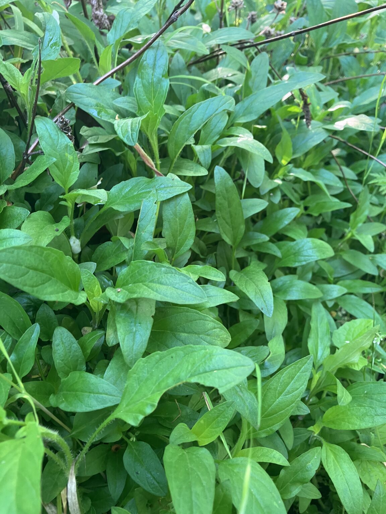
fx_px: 416
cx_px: 193
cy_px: 257
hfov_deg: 49.7
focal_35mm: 28
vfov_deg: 63.4
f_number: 1.8
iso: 100
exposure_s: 1/60
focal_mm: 3.99
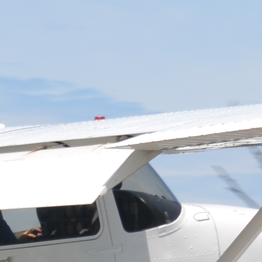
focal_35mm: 468
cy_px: 210
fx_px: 4008
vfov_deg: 3.7
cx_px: -99
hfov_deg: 3.7
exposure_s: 1/320
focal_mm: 38
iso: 100
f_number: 9
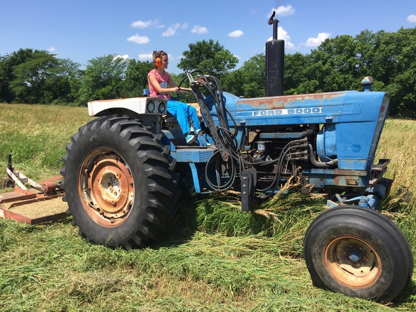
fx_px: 349
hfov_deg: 61.7
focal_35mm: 29
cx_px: 208
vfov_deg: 48.2
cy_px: 156
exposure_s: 1/1647
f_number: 2.2
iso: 32
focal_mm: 4.15
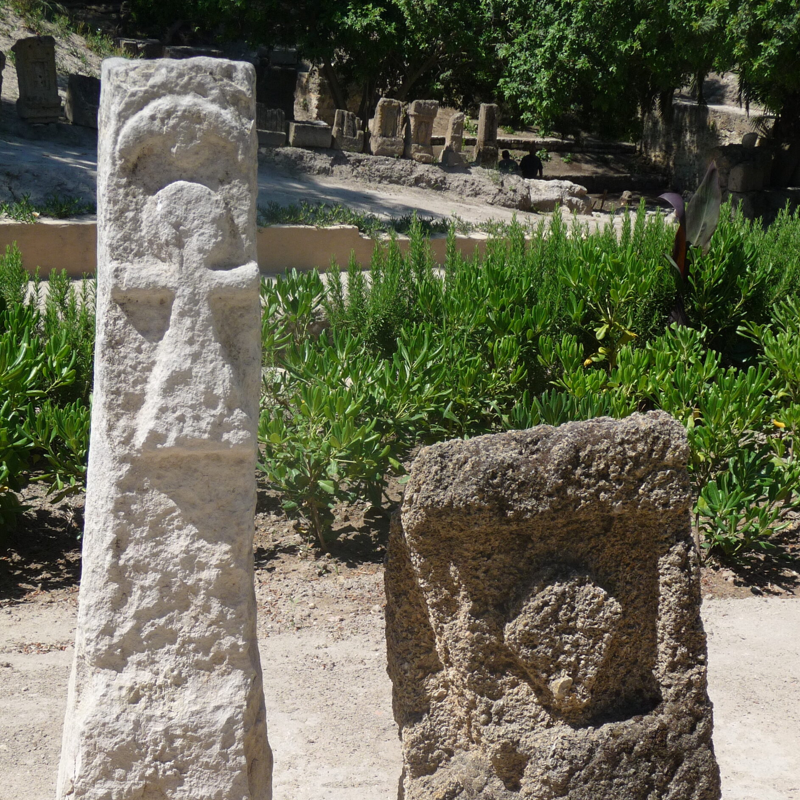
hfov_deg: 31.6
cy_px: 526
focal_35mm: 54
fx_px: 1412
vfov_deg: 31.4
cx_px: 400
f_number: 4.1
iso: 100
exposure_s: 1/800
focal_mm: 7.6
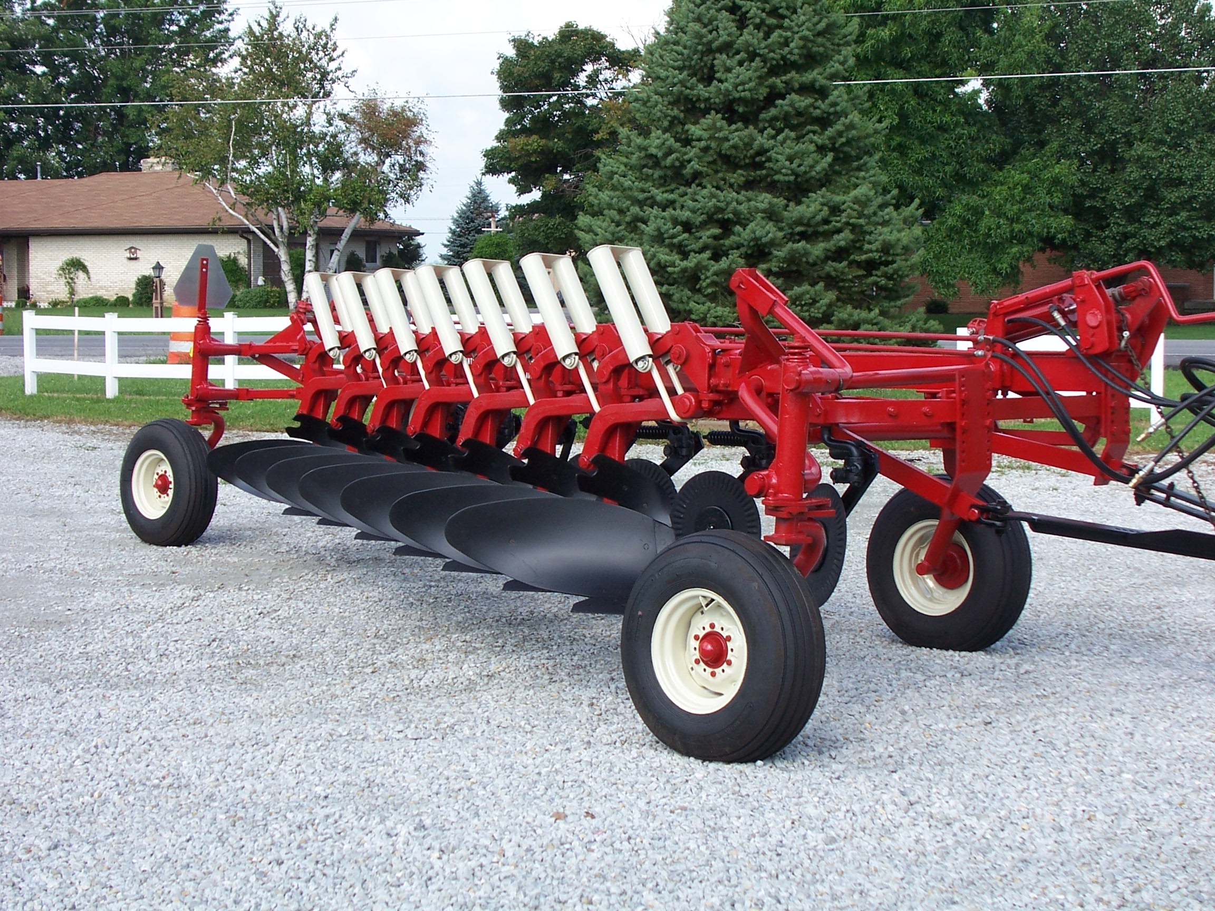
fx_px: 2527
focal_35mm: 72
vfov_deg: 20.4
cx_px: 608
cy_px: 456
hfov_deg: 27.0
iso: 80
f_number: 4.8
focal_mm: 12.3
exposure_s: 1/250
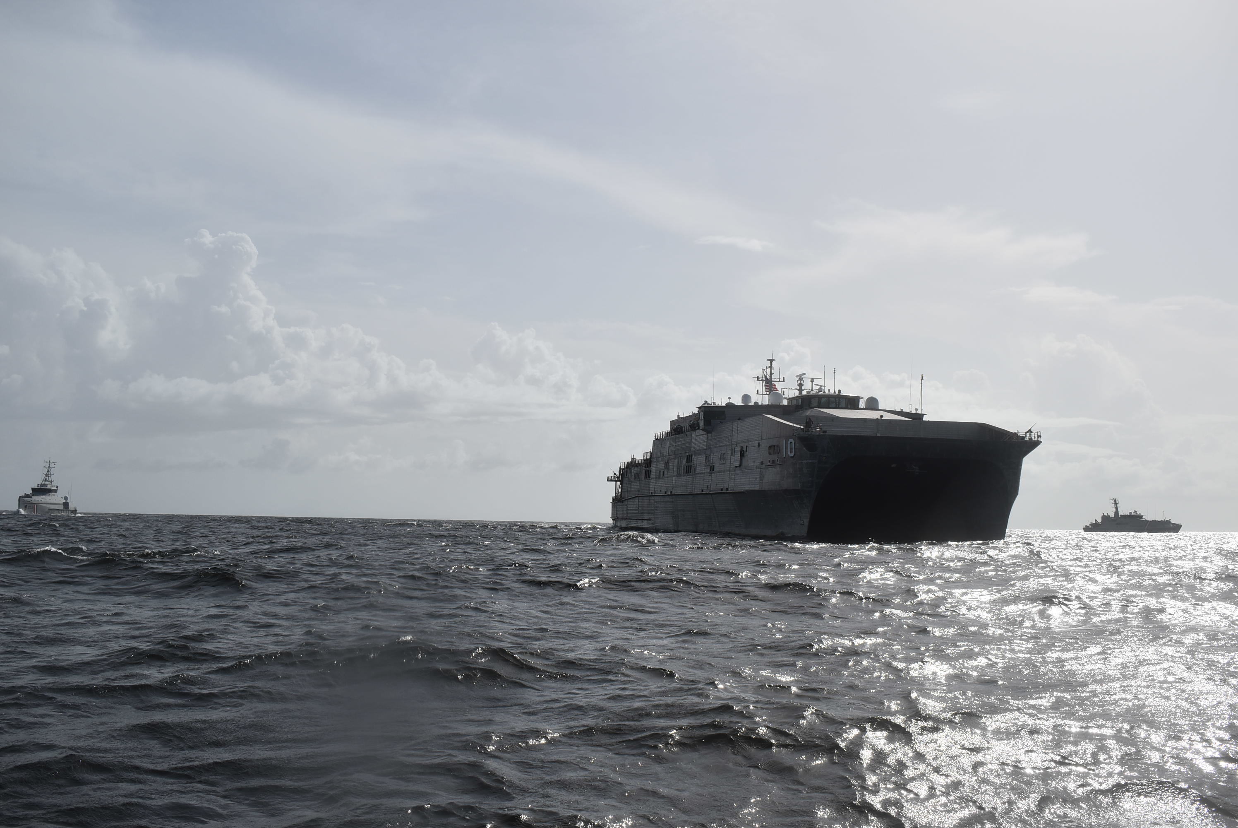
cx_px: 619
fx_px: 1239
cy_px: 414
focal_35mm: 36
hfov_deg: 53.1
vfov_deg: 36.9
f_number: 8
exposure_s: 1/2000
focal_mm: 24
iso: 200
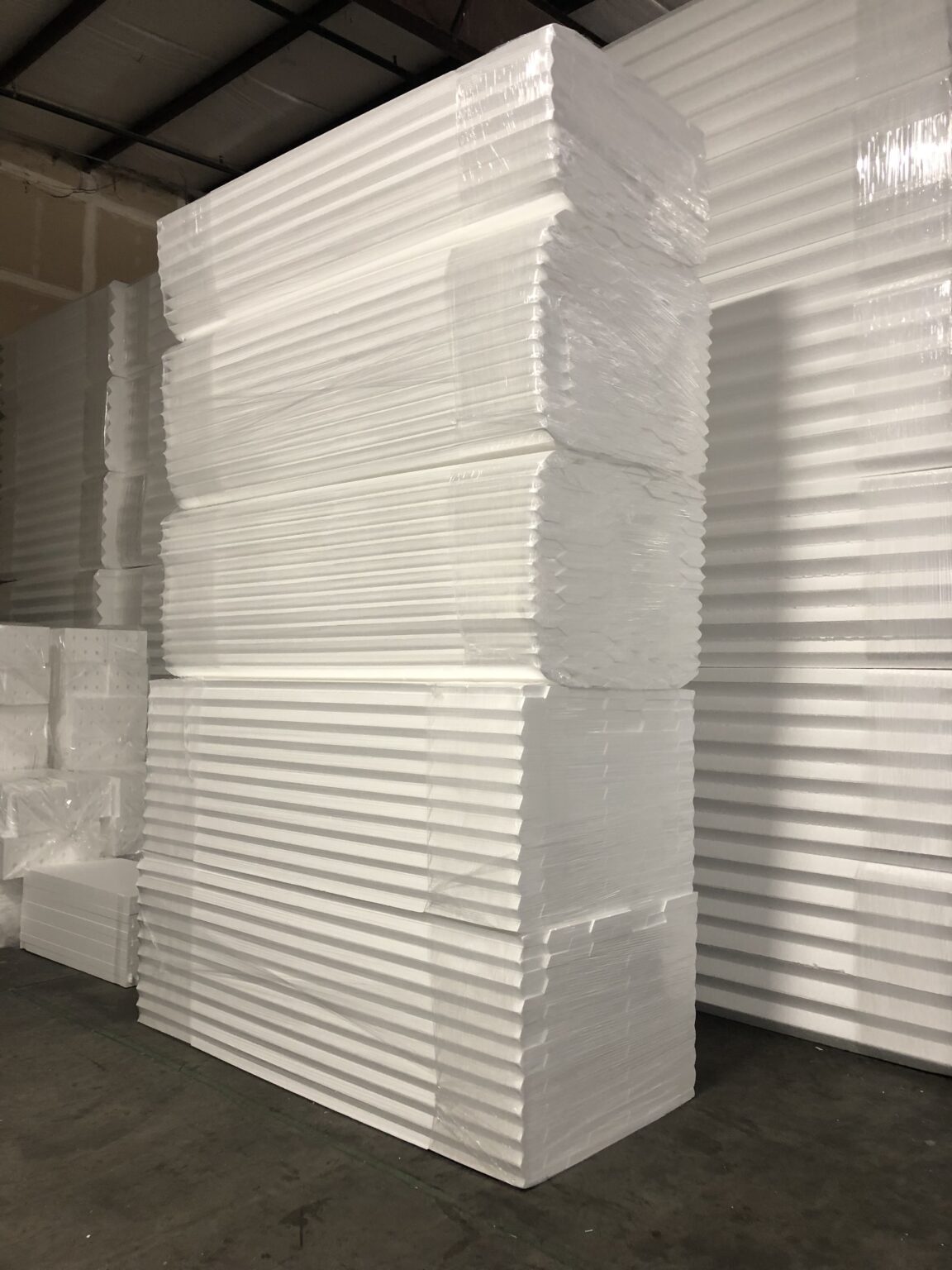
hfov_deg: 49.7
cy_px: 635
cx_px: 476
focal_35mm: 28
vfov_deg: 63.4
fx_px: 1027
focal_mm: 4
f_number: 1.8
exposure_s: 1/15
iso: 50
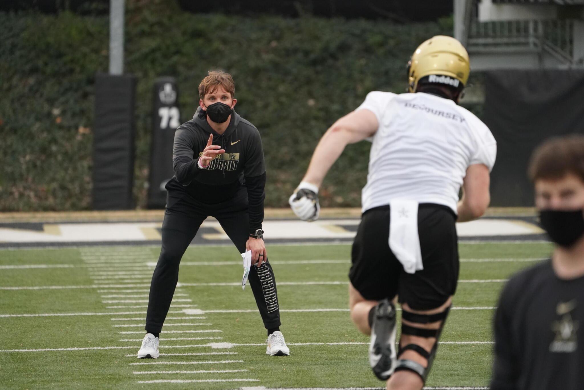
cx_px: 292
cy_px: 195
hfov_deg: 6.1
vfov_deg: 4.1
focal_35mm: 336
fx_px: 5451
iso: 5000
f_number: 5.6
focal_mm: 336
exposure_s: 1/1000
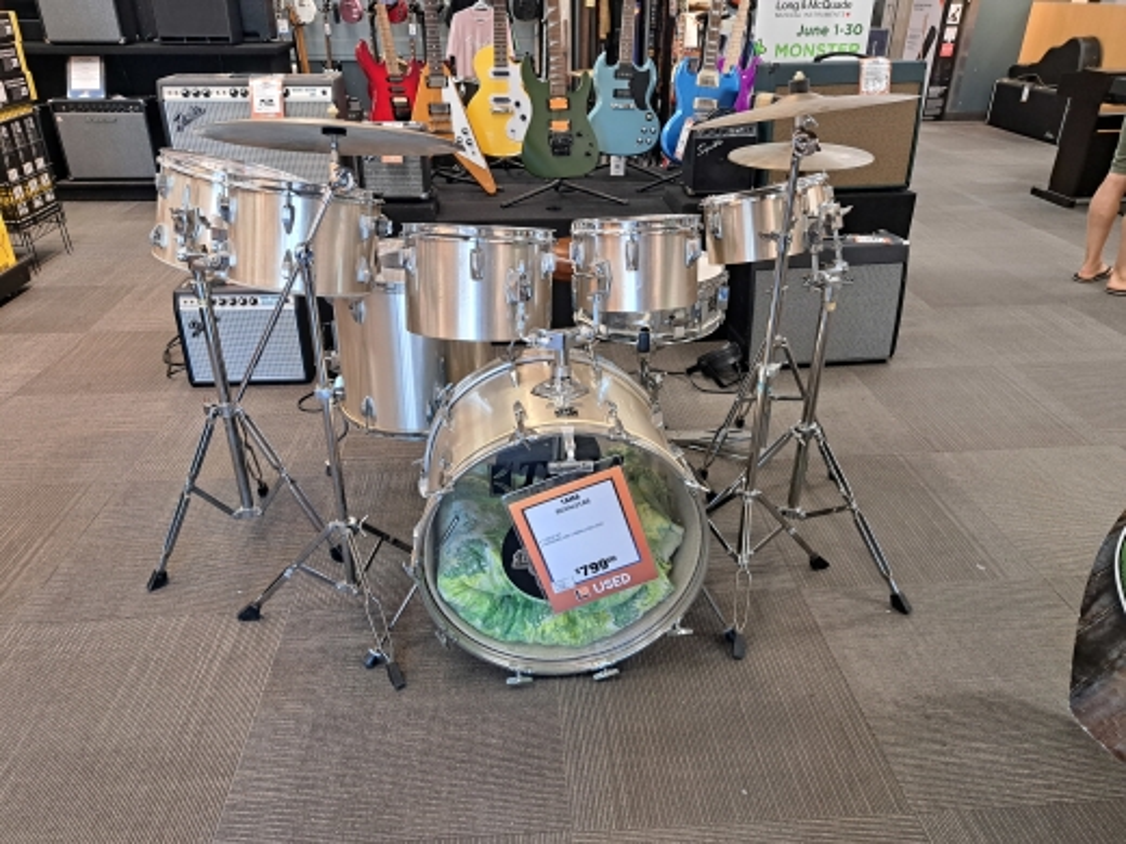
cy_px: 422
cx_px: 563
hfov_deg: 71.6
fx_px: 781
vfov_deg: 56.8
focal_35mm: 24
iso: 250
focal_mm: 5.23
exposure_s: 1/60
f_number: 1.8
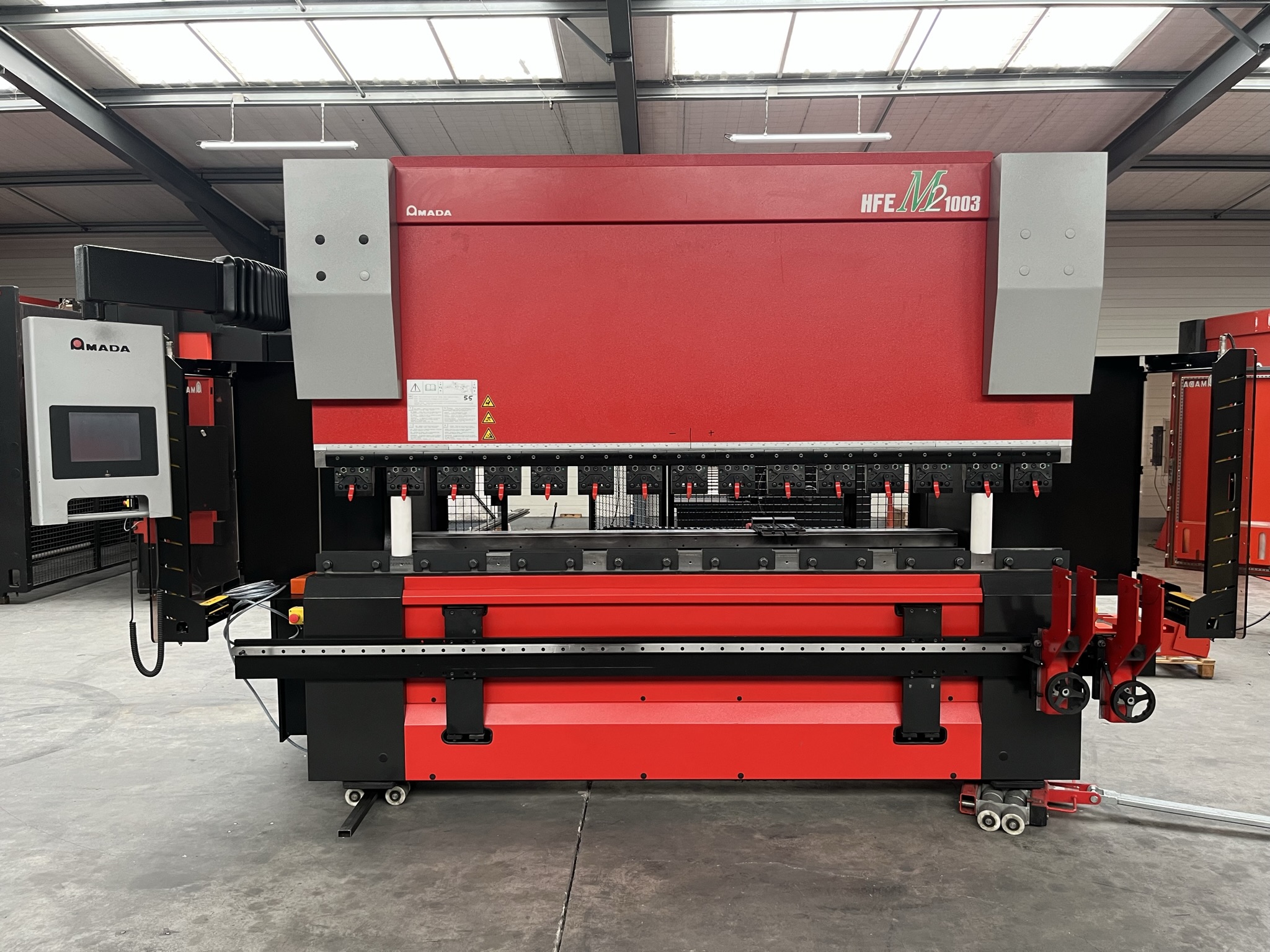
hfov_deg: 67.3
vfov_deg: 53.1
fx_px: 954
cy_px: 476
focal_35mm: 26
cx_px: 635
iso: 160
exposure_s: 1/60
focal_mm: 5.1
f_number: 1.6
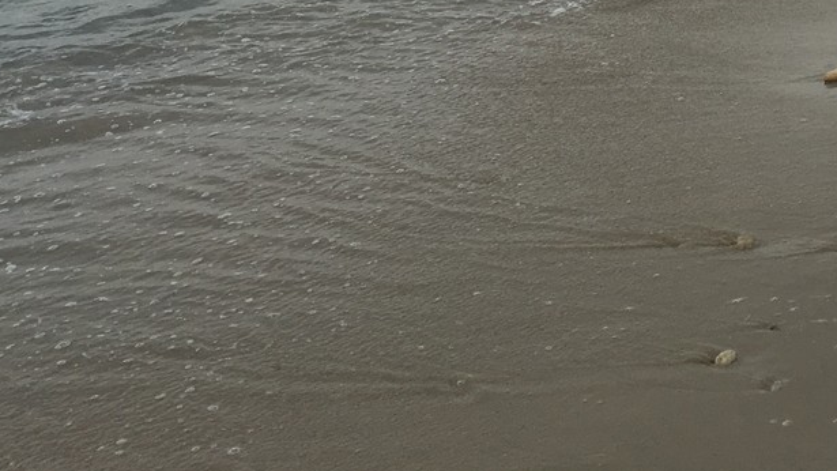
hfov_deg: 28.0
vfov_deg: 15.0
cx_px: 675
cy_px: -256
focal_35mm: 74
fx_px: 1642
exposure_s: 1/1637
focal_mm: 4.15
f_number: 2.2
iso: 25
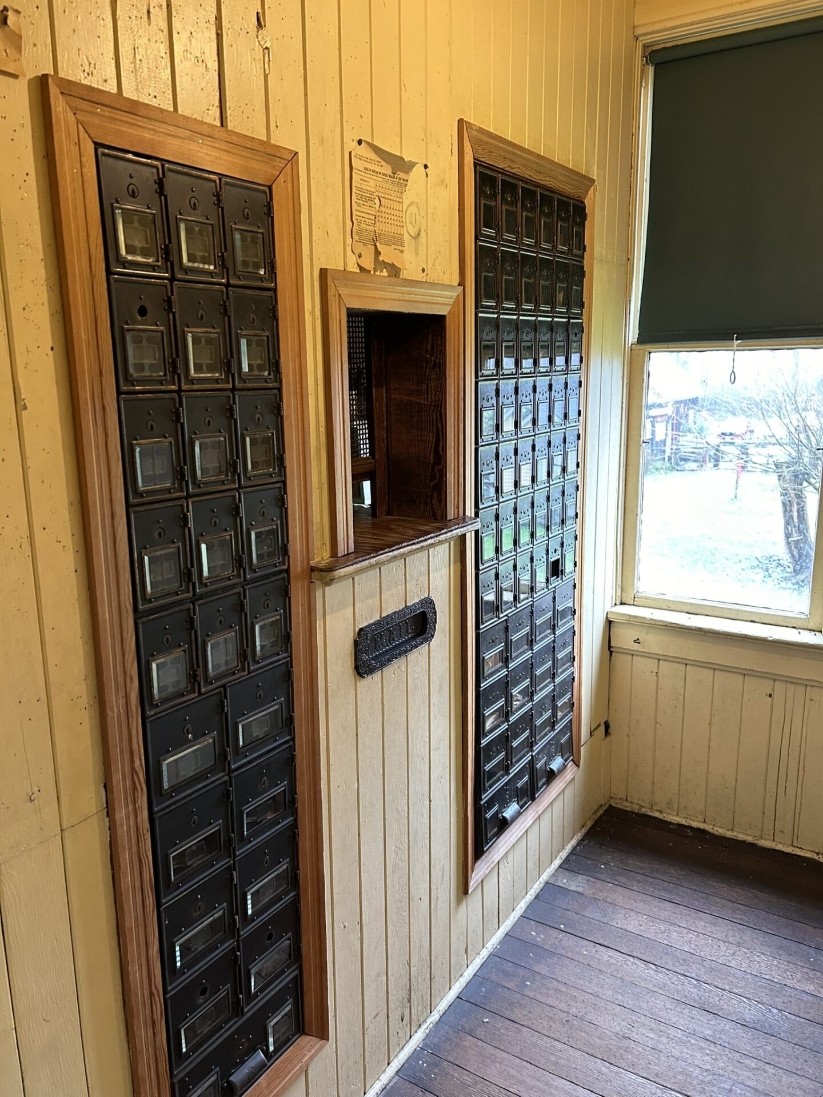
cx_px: 412
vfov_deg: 67.3
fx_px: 824
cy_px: 548
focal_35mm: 26
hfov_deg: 53.1
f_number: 1.5
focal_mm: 5.7
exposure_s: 1/60
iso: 250
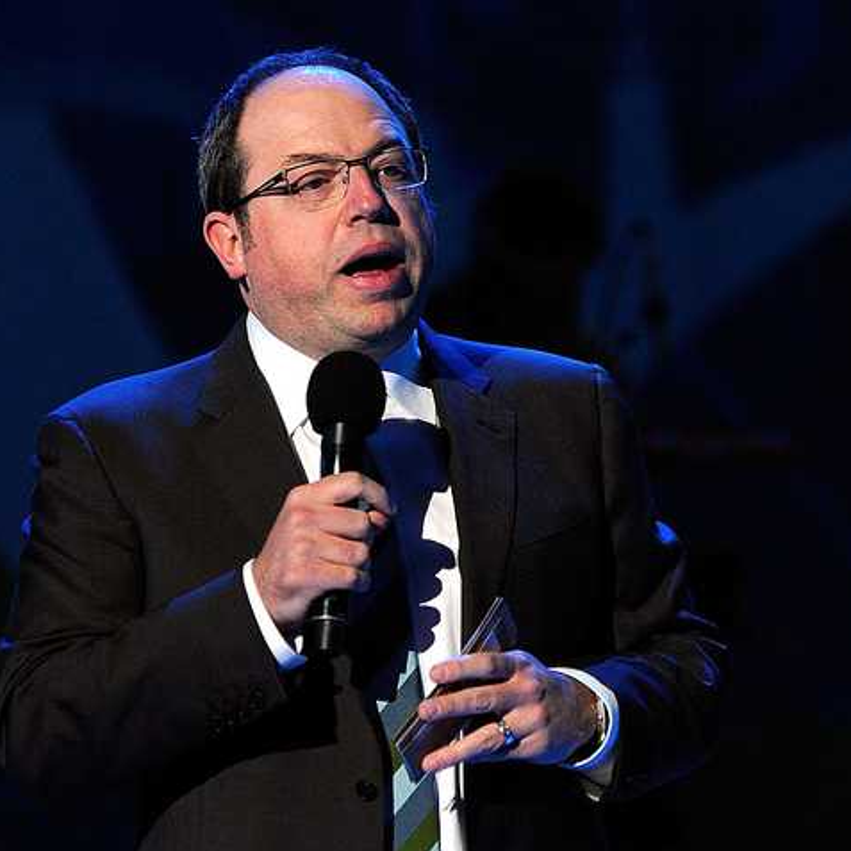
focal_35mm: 231
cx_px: 376
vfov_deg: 7.6
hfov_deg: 7.6
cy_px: 426
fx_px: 6425
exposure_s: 1/160
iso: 4000
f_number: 4
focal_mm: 180
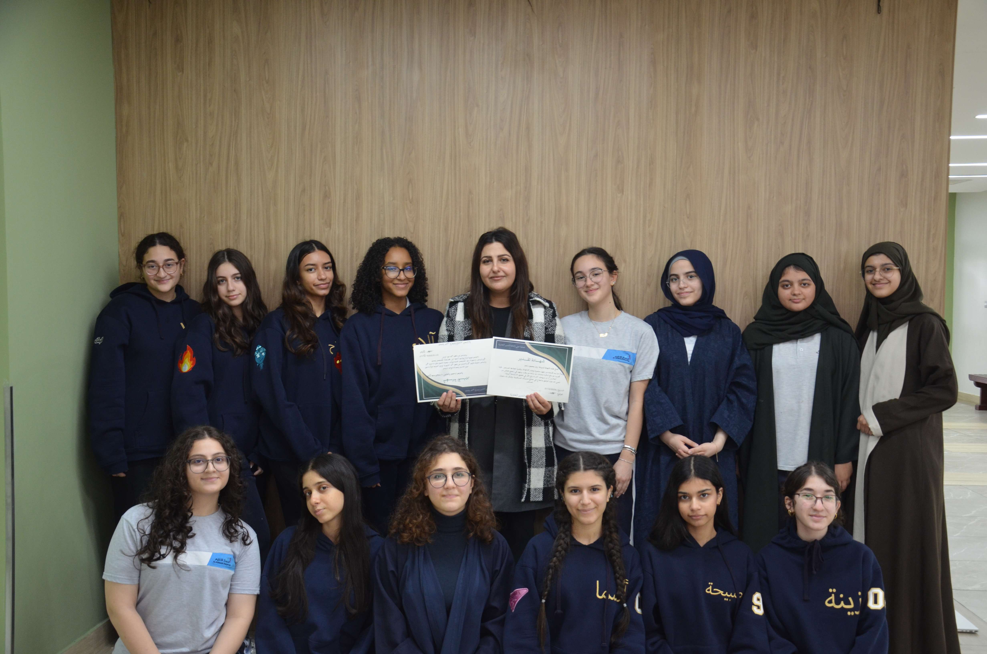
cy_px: 327
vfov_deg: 34.1
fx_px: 1067
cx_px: 494
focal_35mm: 39
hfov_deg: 49.6
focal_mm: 26
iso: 800
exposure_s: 1/30
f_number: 4
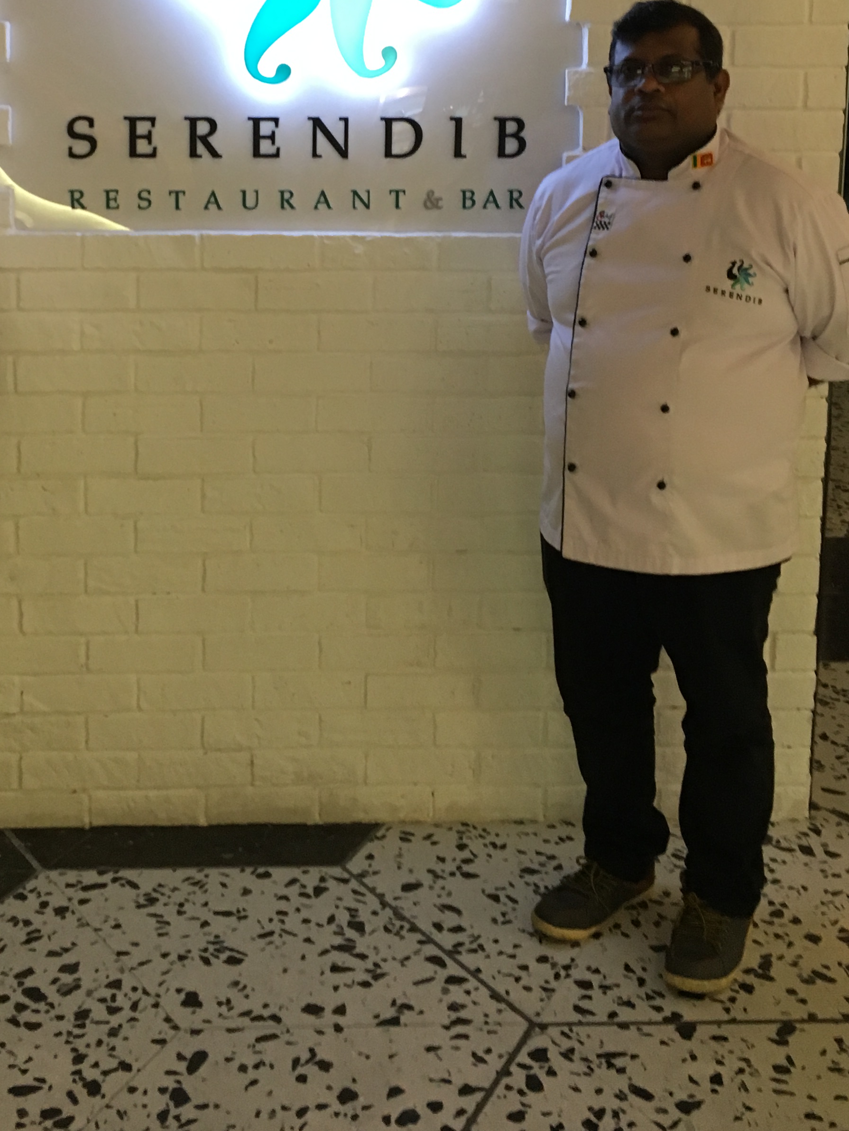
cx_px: 322
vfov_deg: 37.7
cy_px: 249
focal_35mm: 49
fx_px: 1602
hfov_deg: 29.6
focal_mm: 4.15
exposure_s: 1/33
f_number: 2.2
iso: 160
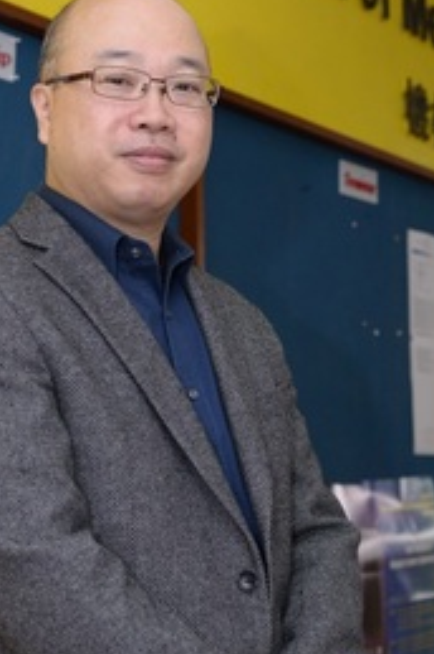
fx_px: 1795
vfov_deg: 20.6
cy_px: 225
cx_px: 245
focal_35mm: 99
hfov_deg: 13.8
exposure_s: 1/200
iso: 1600
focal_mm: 50
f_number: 5.6
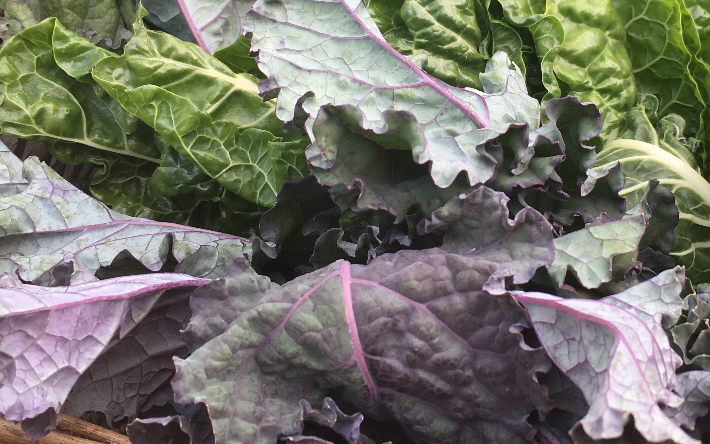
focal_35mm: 52
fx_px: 1006
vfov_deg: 24.5
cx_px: 477
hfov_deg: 38.4
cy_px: 99
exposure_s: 1/129
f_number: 2.2
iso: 25
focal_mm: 4.15
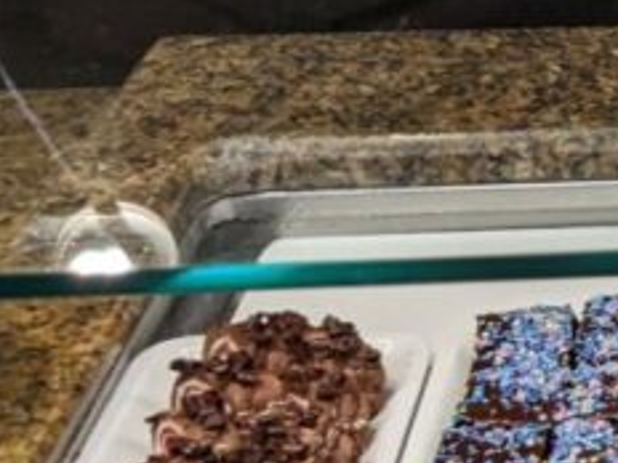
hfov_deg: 14.3
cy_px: 29
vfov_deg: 12.3
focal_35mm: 119
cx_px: 1167
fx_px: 2125
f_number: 1.73
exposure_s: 1/60
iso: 163
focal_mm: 4.38
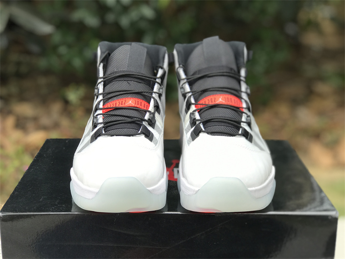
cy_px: 130
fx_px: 568
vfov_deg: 25.7
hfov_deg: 33.8
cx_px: 172
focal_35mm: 57
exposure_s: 1/116
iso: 20
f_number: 2.8
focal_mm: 6.6
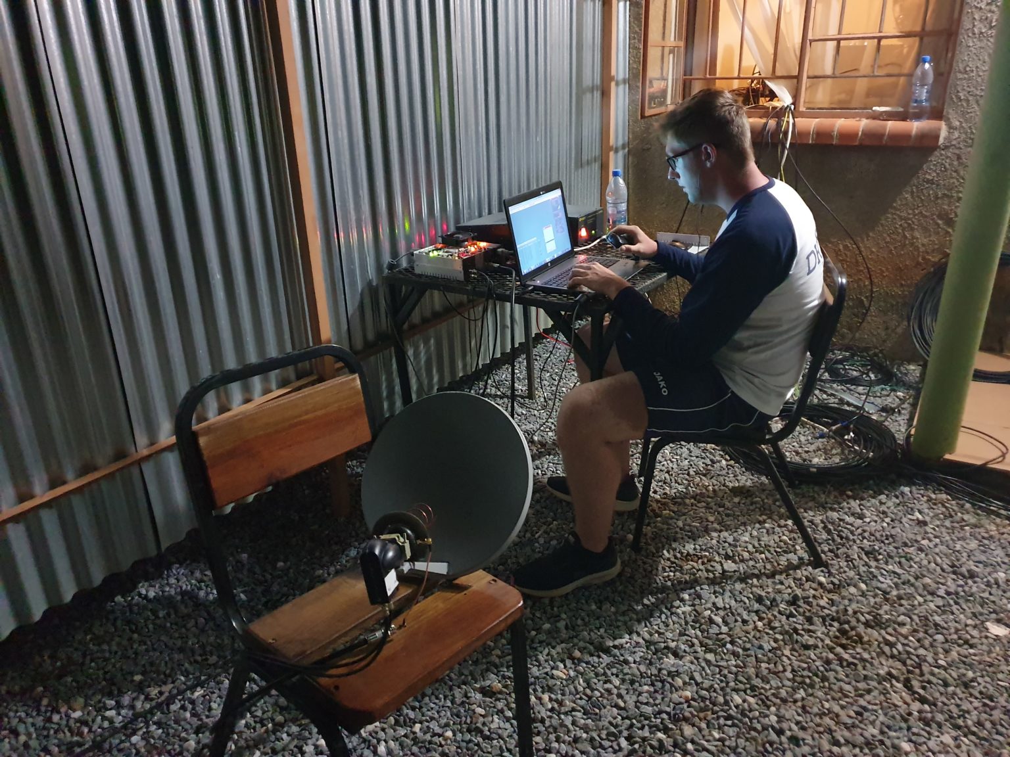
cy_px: 378
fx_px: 759
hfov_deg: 67.3
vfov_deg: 53.1
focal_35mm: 26
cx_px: 505
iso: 1000
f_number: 1.5
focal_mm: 4.32
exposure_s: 1/10
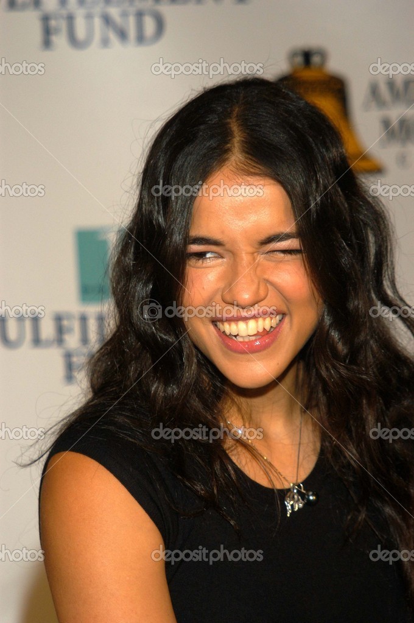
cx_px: 207
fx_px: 3163
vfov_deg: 11.2
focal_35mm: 183
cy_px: 312
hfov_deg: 7.5
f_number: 5.6
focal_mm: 122
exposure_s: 1/180
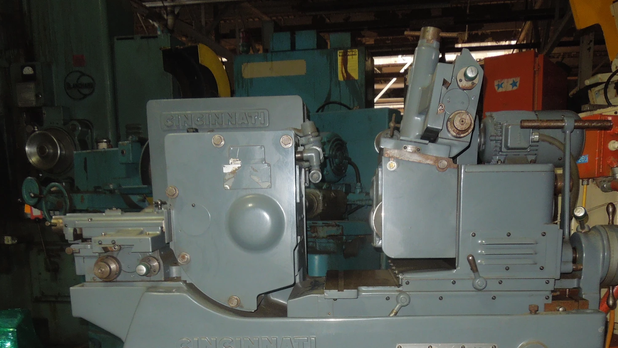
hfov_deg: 54.0
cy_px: 314
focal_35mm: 37
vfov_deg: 30.6
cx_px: 319
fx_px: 606
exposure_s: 1/30
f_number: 3.3
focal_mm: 4.5
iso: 250
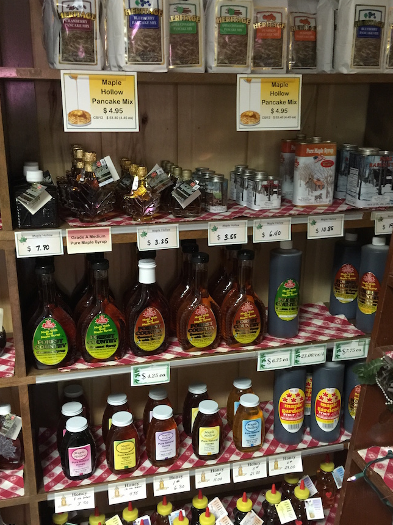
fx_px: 545
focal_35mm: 36
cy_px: 277
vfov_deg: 51.4
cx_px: 182
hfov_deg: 39.6
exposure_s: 1/10
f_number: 2.2
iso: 125
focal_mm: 4.15
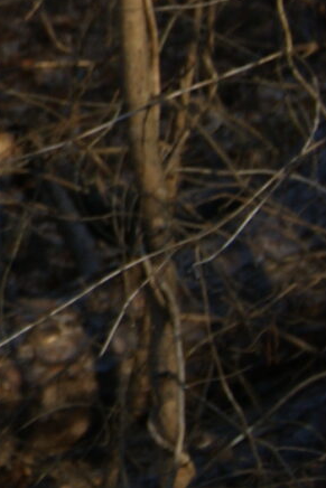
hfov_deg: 5.0
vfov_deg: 7.8
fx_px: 3583
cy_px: 20
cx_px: -621
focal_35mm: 264
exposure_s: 1/100
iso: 100
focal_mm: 30
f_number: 6.3
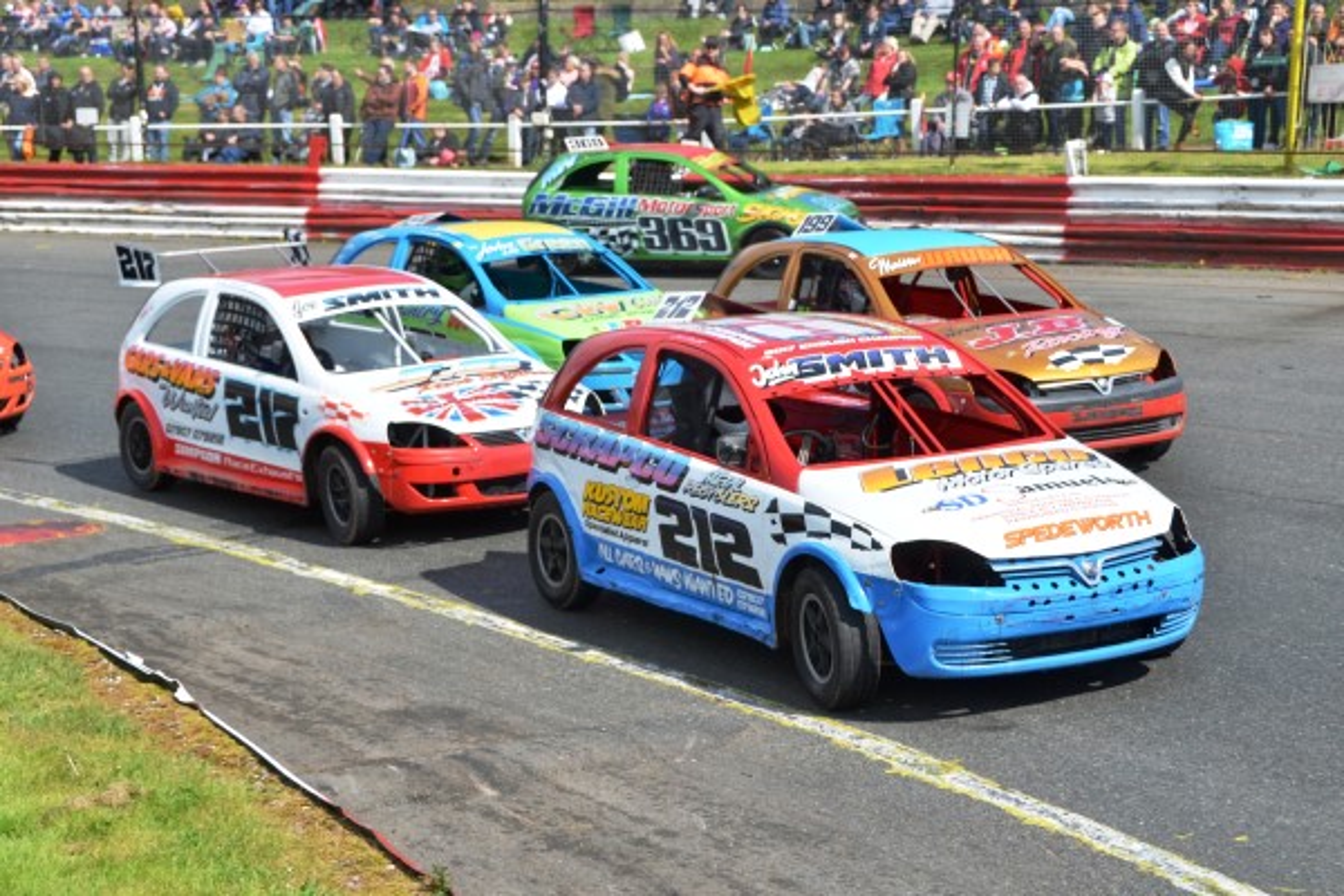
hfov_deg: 33.4
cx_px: 672
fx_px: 2240
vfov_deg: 22.6
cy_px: 448
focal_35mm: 60
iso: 320
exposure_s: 1/1250
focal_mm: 40
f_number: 7.1
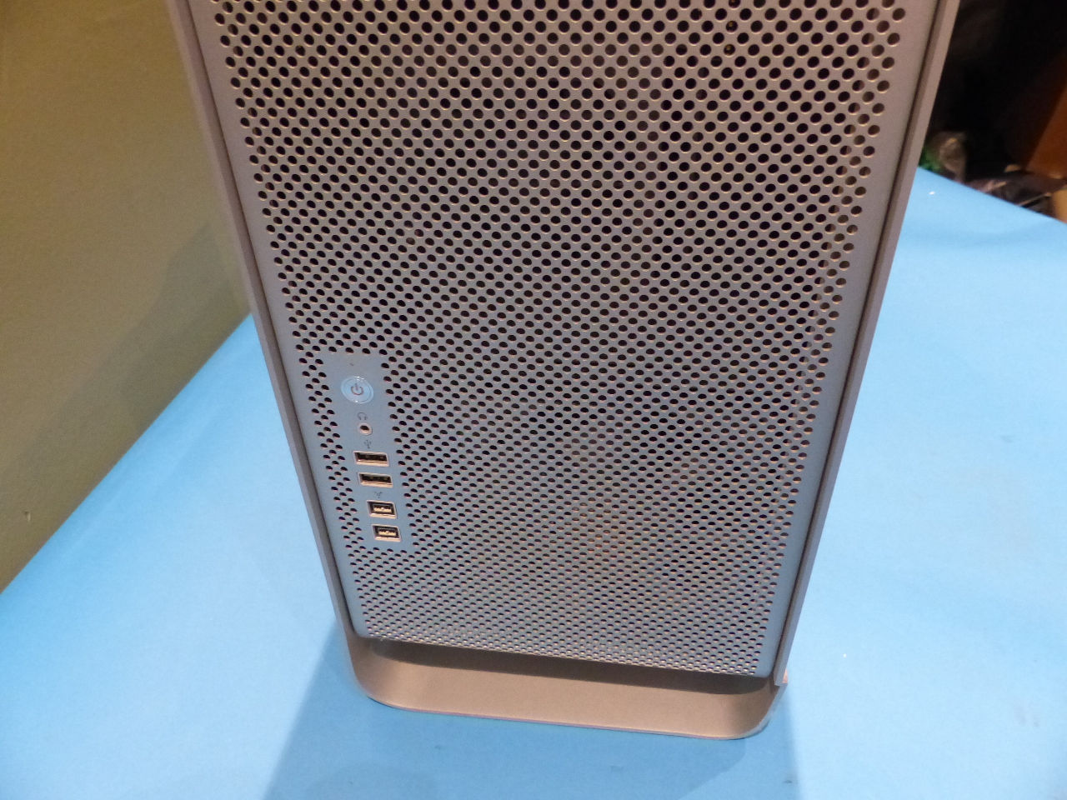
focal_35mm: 25
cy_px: 400
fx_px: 771
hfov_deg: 69.4
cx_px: 534
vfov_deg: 54.9
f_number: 2.8
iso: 800
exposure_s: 1/60
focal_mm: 4.5
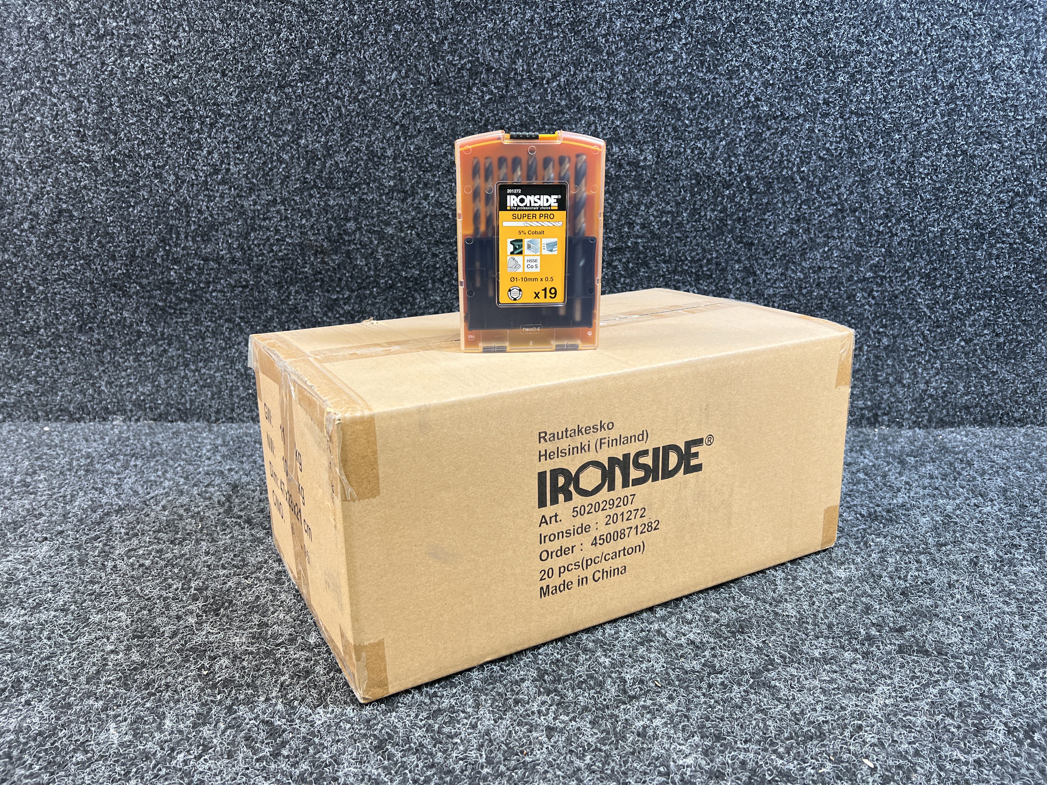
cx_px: 524
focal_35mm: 26
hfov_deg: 67.3
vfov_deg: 53.1
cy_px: 392
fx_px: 786
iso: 125
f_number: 1.5
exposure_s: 1/76
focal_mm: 5.7
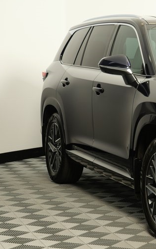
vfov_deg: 19.4
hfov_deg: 11.8
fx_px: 728
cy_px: 152
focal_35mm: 107
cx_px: 213
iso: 250
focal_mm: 25
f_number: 4.5
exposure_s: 1/200
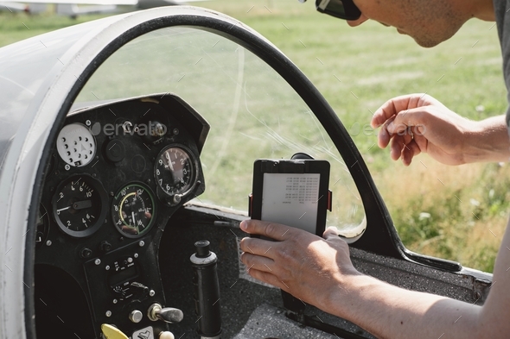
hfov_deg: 37.5
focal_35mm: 53
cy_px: 170
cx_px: 255
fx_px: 751
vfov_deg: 25.5
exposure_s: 1/500
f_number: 4.5
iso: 160
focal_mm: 35
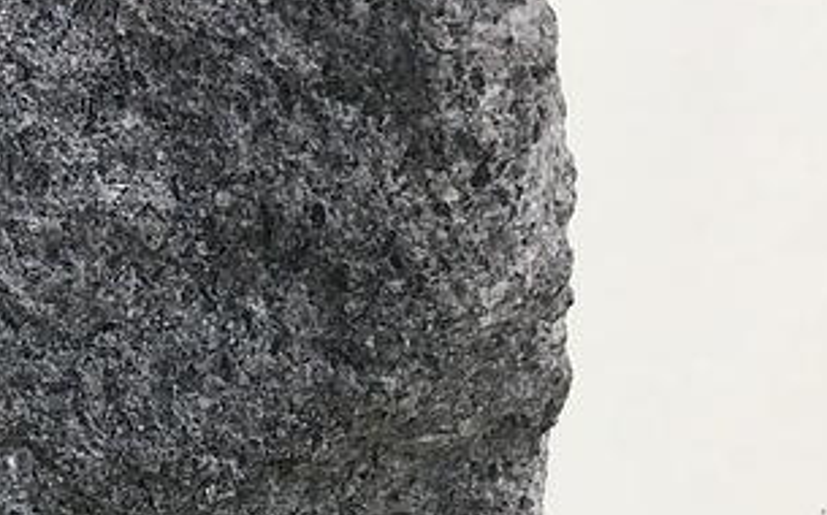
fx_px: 2117
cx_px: -106
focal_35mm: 94
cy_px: 215
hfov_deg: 20.9
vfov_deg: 13.9
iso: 40
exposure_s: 1/17
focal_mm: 4.15
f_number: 2.2
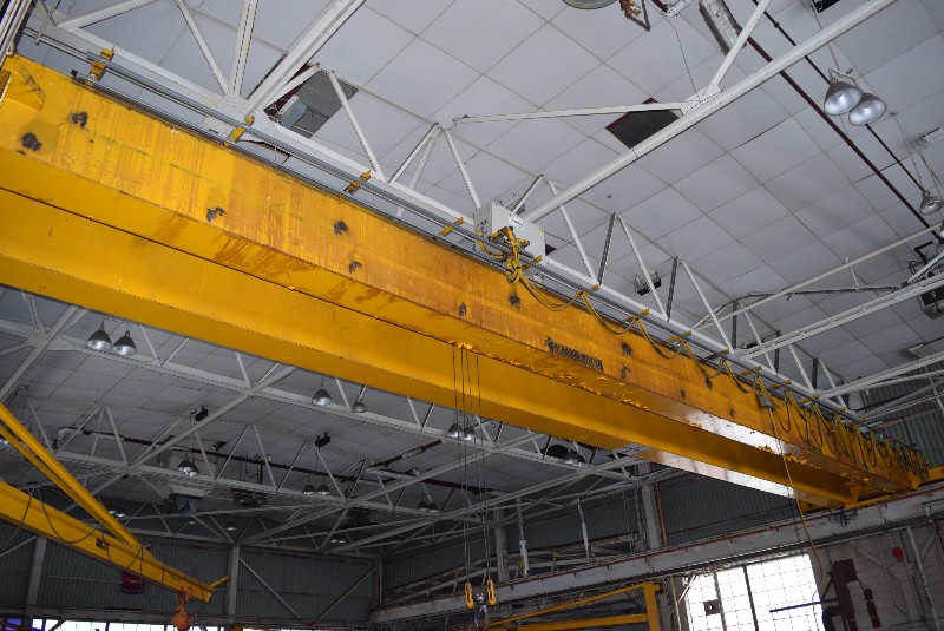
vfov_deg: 48.0
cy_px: 316
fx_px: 709
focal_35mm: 27
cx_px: 472
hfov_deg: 67.3
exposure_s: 1/80
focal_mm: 18
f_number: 4.5
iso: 800
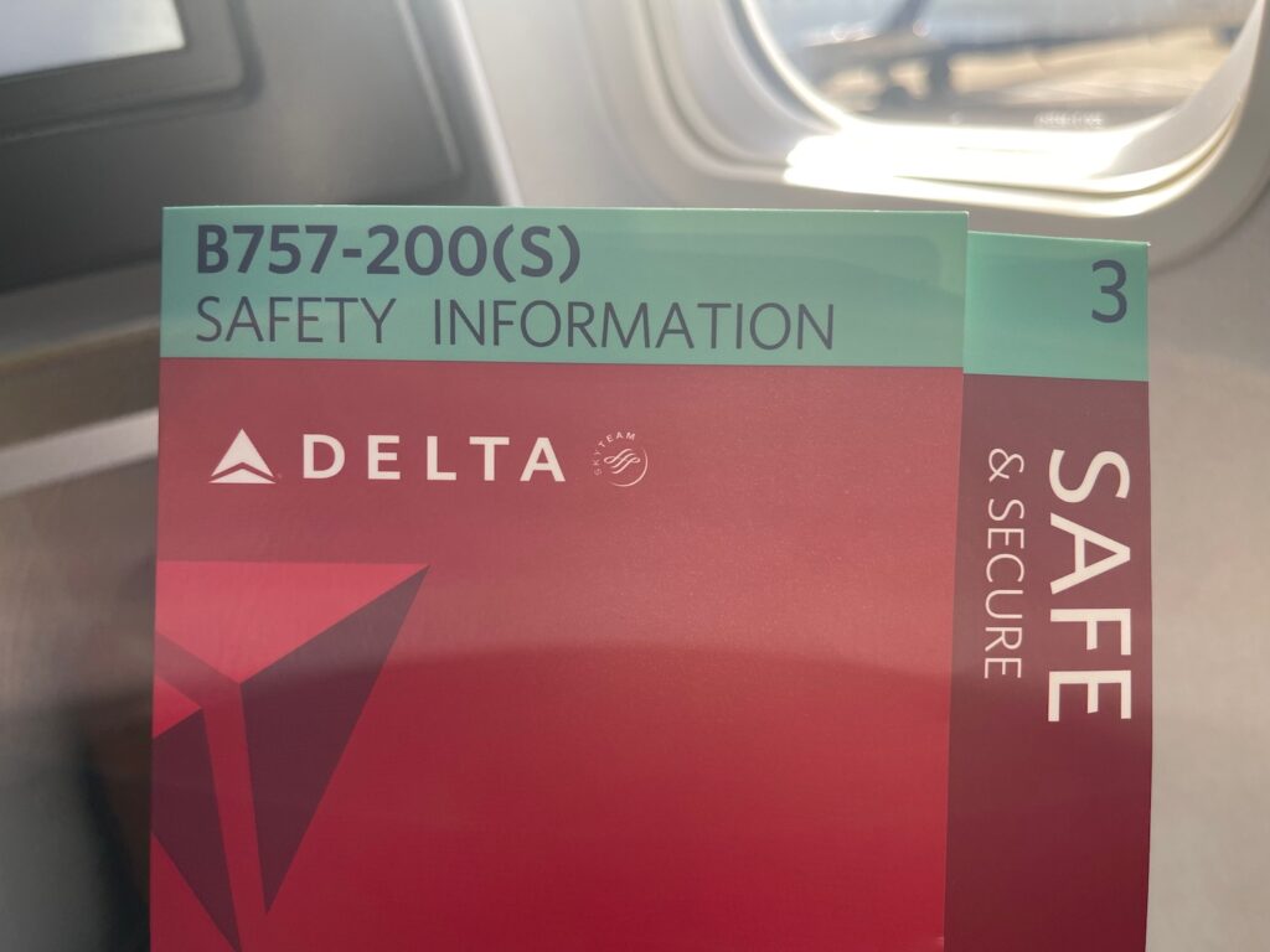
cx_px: 635
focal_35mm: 26
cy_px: 476
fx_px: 954
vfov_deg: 53.1
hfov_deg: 67.3
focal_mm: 5.1
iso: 32
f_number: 1.6
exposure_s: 1/179
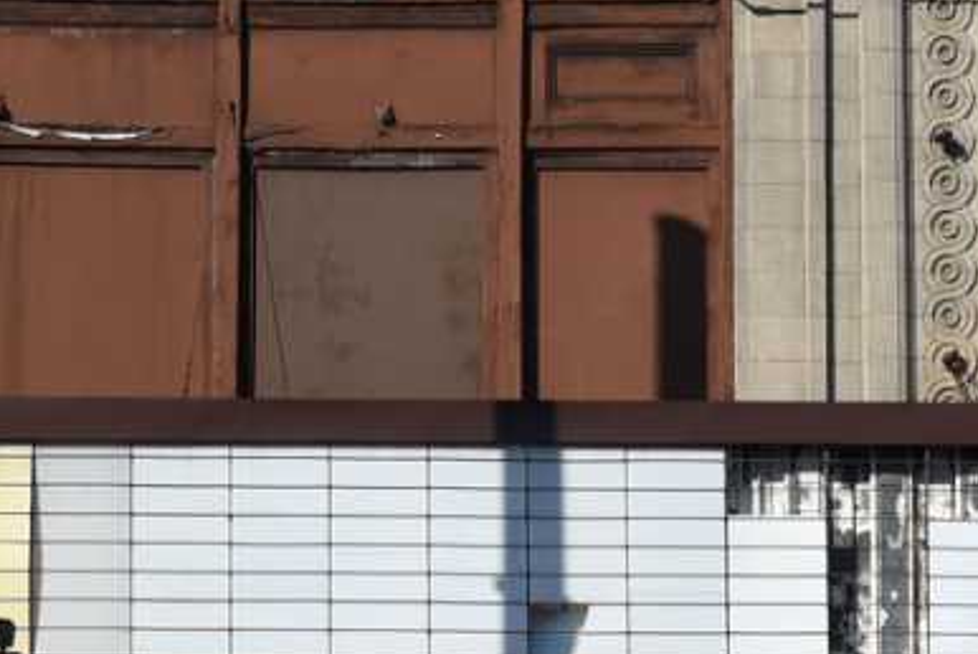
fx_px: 5193
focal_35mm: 191
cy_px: 250
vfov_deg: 7.2
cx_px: 30
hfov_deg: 10.7
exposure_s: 1/4000
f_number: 7.1
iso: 500
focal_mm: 36
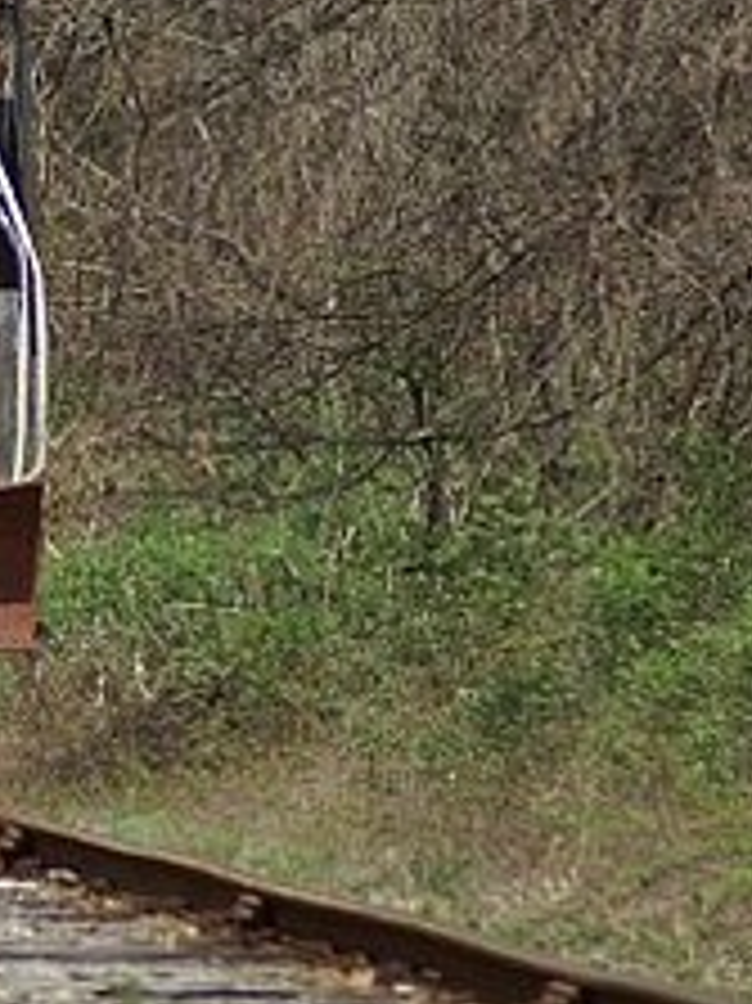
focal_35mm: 825
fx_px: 23919
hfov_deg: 1.8
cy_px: 128
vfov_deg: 2.4
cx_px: -1135
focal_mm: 150
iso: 100
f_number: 4.5
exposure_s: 1/800
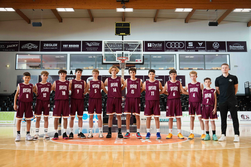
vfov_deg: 37.2
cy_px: 84
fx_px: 249
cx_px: 126
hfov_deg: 53.5
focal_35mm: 36
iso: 2000
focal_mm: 35.7
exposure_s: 1/80
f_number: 6.3
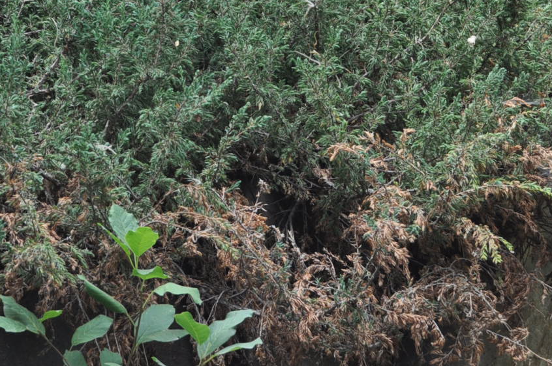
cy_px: -8
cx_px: 193
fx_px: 1689
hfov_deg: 18.5
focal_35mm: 110
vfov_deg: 12.2
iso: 360
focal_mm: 29
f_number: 5.6
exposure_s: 1/125
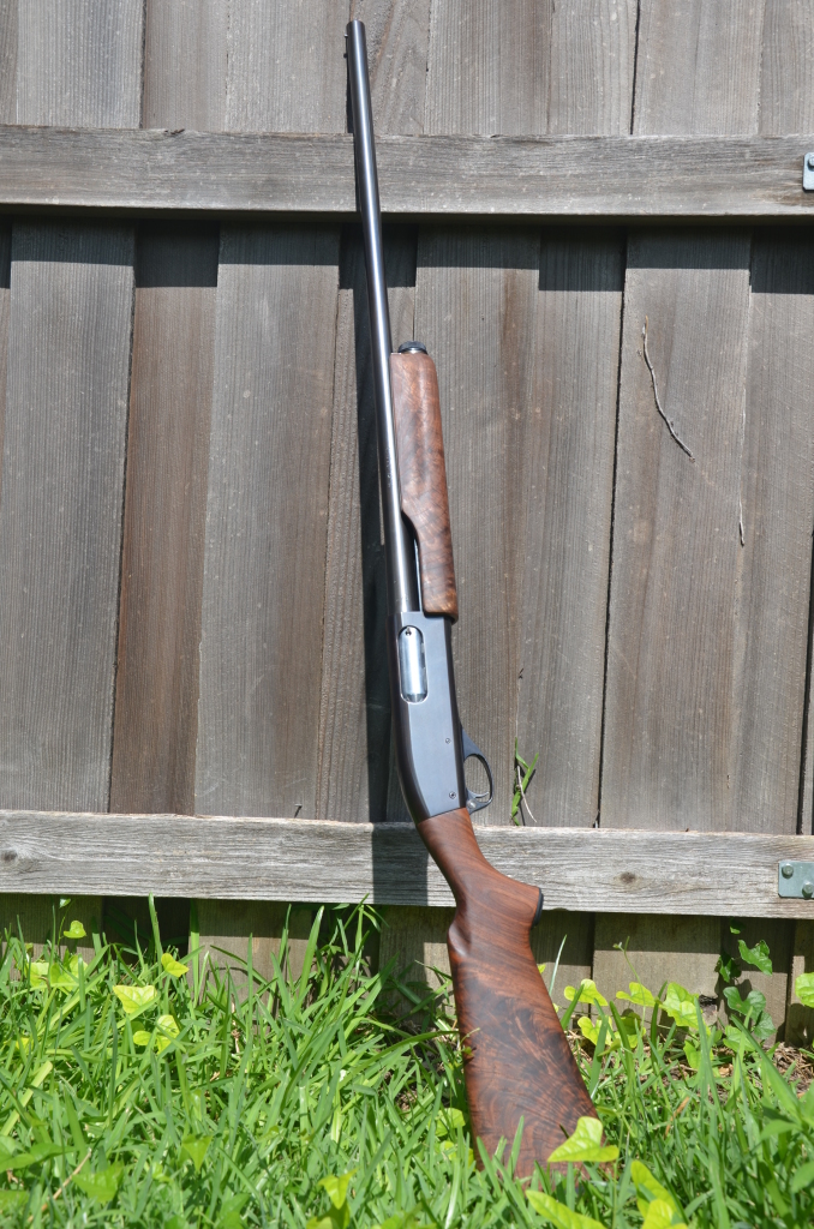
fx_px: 1431
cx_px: 407
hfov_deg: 31.7
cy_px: 614
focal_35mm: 42
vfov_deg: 46.5
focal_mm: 28
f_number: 8
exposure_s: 1/250
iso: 125
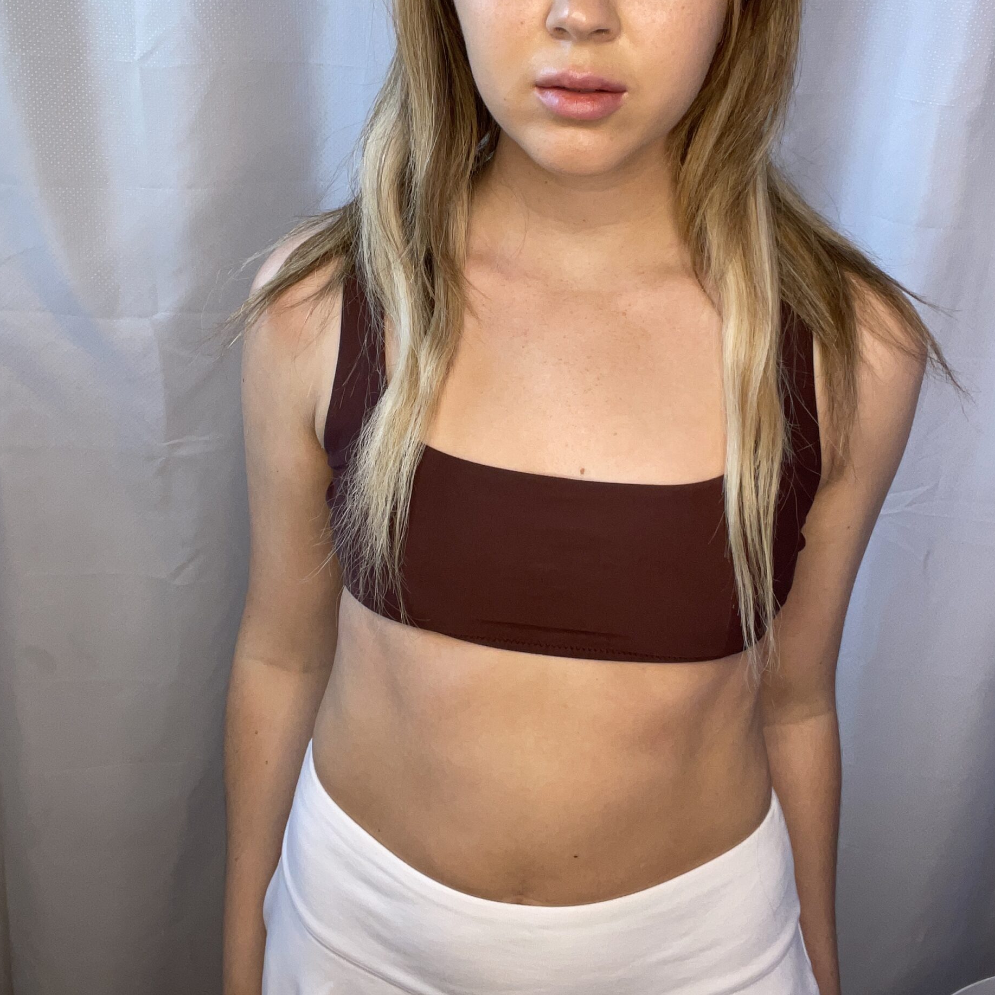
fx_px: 1203
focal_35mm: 37
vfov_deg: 44.5
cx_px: 498
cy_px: 362
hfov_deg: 44.9
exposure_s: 1/121
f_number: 2.2
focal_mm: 2.71
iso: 80
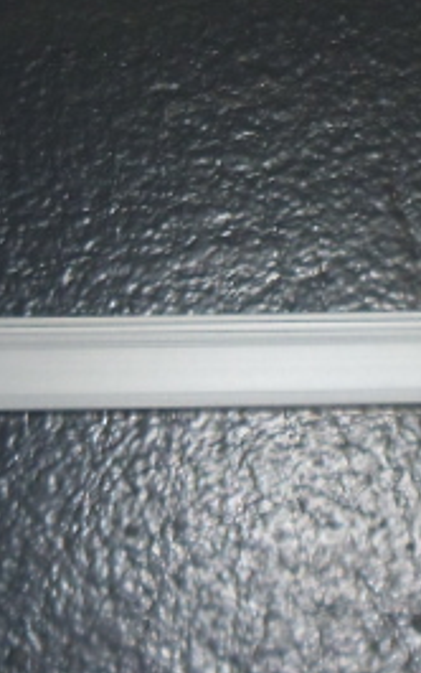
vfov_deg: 16.2
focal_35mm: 127
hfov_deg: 10.3
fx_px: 2328
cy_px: 76
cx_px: 228
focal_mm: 5.6
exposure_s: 1/45
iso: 80
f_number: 3.3
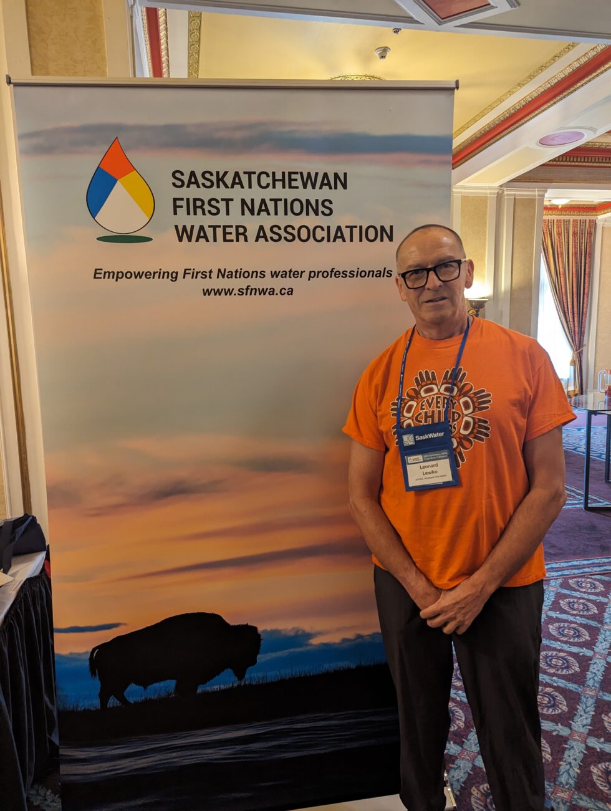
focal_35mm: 24
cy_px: 406
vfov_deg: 71.5
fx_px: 563
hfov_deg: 56.9
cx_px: 306
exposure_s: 1/24
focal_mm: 6.81
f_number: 1.85
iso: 224
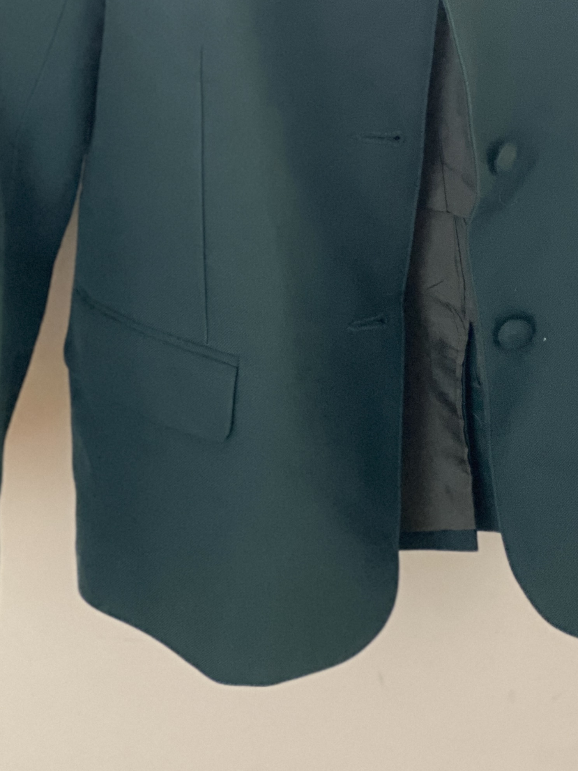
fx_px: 2360
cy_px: 52
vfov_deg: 18.2
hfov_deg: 13.9
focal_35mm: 106
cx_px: 408
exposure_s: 1/23
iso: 500
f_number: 2
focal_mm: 6
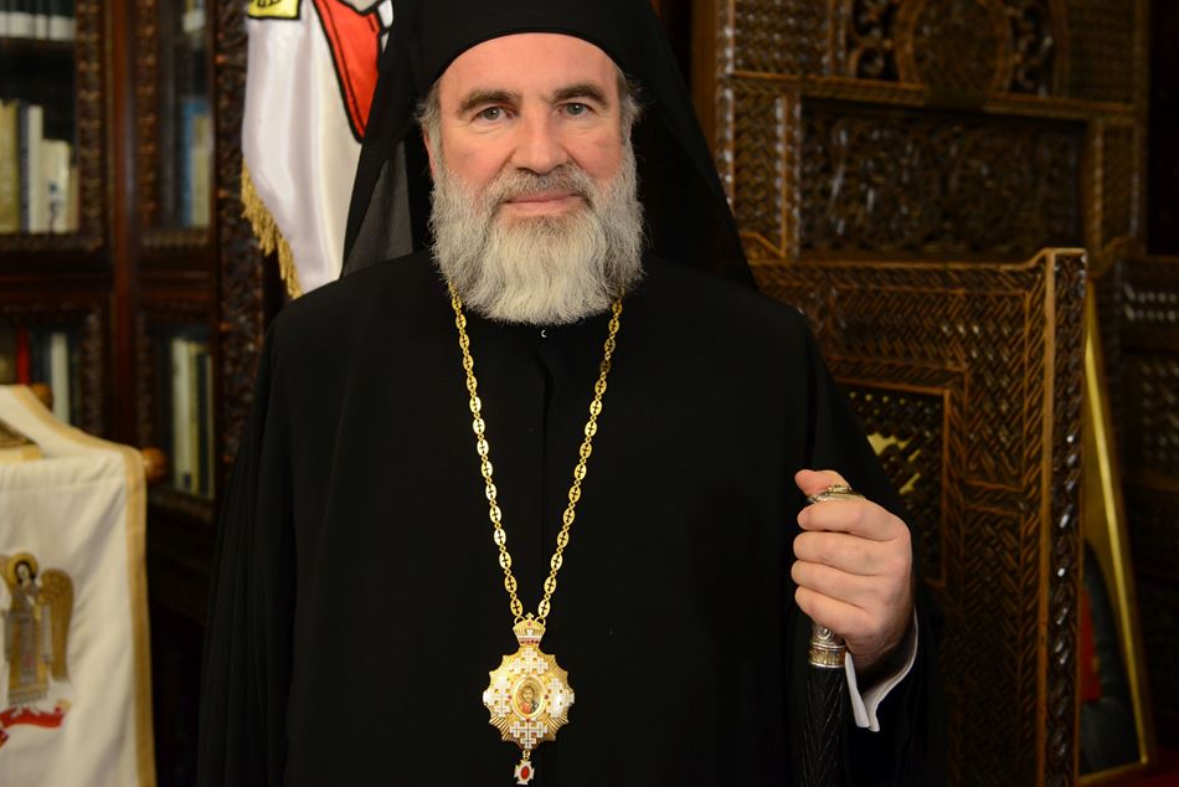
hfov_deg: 42.7
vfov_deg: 29.2
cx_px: 546
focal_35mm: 46
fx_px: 1507
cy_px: 303
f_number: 2.8
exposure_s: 1/125
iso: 1600
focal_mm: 36
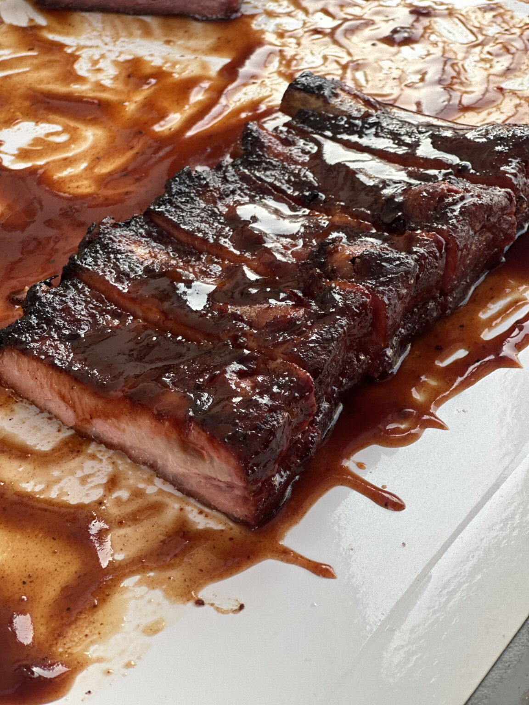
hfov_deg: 19.1
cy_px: 352
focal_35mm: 77
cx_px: 264
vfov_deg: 25.3
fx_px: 1569
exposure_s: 1/121
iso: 80
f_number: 2.8
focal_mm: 9
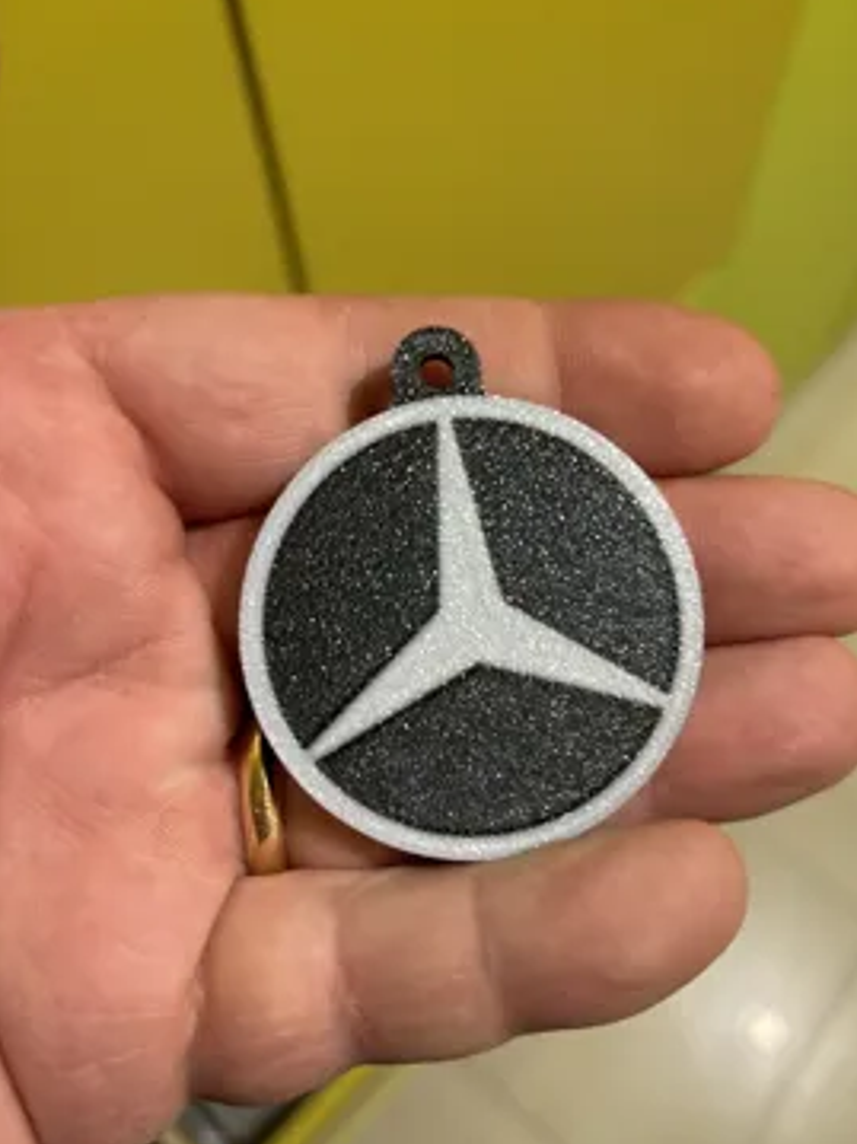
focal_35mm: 29
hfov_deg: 48.1
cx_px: 472
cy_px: 558
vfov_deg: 61.7
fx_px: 958
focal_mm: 5.96
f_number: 1.6
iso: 250
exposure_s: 1/50
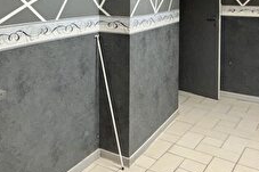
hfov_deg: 42.9
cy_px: 2
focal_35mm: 45
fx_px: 324
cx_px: 82
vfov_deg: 28.1
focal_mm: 2.22
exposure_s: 1/60
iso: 320
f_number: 2.2
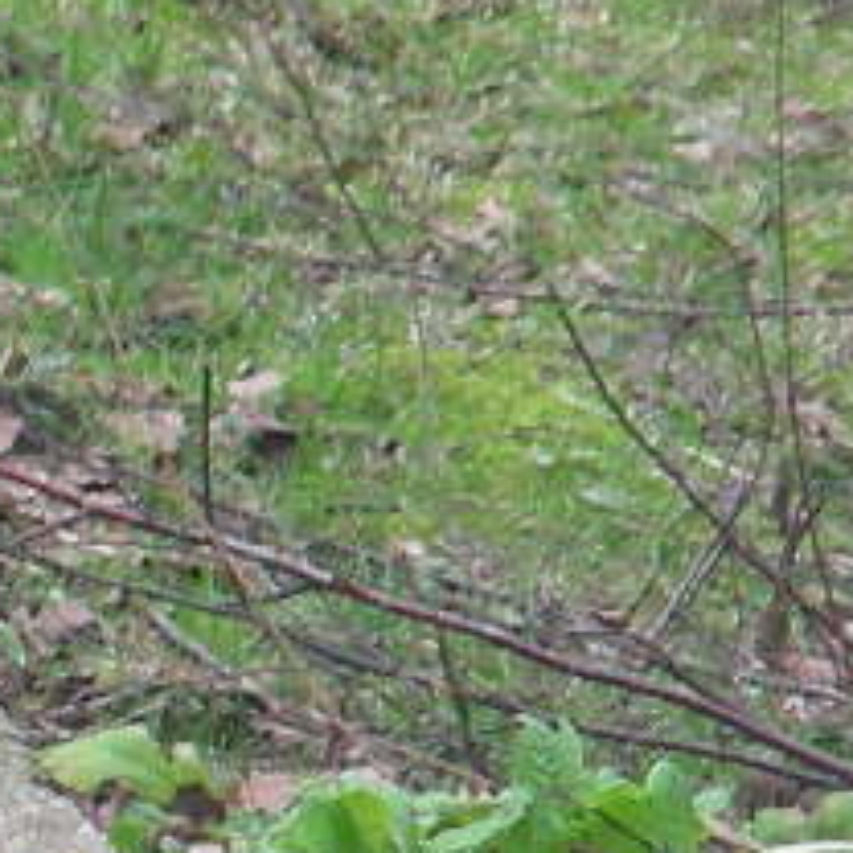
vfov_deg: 1.8
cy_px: 906
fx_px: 27851
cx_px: -841
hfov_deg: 1.8
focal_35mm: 999
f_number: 3.5
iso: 127
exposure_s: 1/60
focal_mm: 38.3
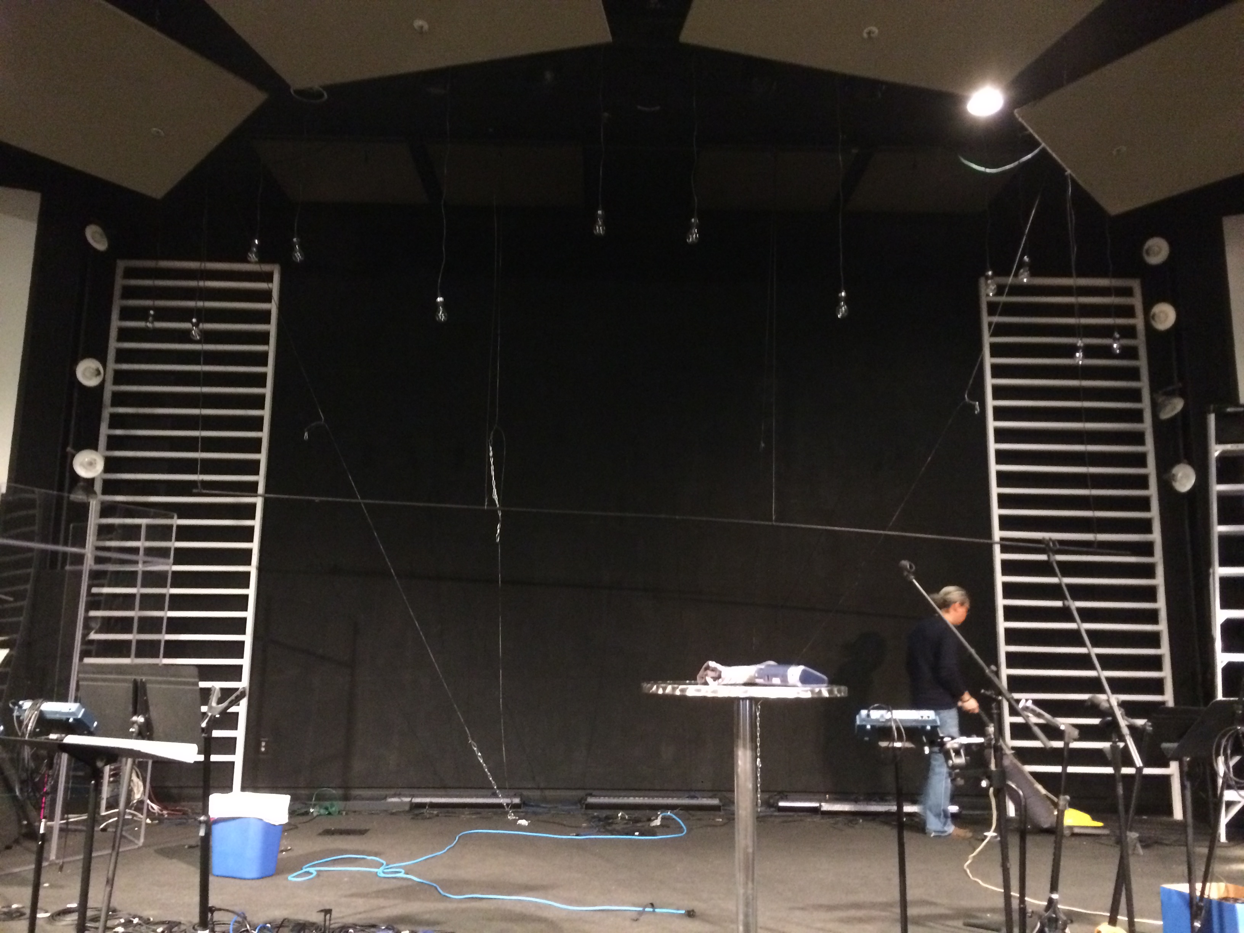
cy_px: 466
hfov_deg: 61.7
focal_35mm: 29
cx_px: 622
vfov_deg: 48.2
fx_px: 1042
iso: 400
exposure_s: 1/15
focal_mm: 4.15
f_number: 2.2
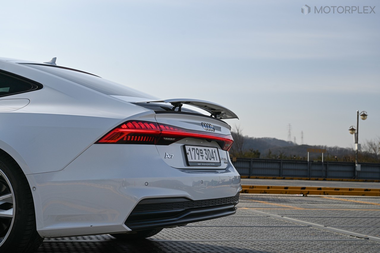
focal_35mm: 52
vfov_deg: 26.0
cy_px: 126
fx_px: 549
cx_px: 190
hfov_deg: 38.2
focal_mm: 52
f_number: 6.3
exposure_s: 1/320
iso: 100
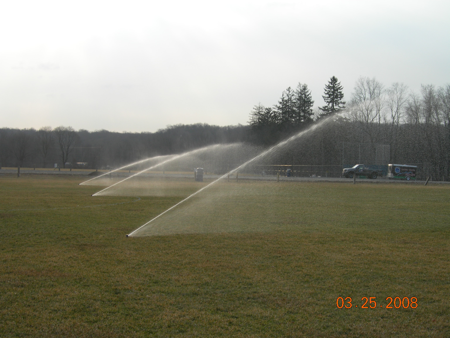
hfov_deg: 37.5
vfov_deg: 28.6
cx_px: 225
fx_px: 663
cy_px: 169
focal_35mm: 51
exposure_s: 1/203
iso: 50
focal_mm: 10.6
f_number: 5.4
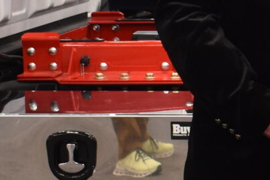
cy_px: 50
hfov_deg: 11.1
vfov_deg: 7.9
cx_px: 485
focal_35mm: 173
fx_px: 1296
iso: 400
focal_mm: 18
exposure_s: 1/80
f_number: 4.5
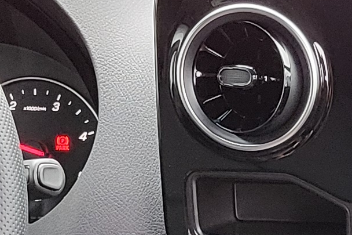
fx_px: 1740
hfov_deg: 11.2
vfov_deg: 7.2
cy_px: 565
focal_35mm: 178
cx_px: 505
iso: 320
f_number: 1.8
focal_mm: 5.4
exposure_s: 1/120
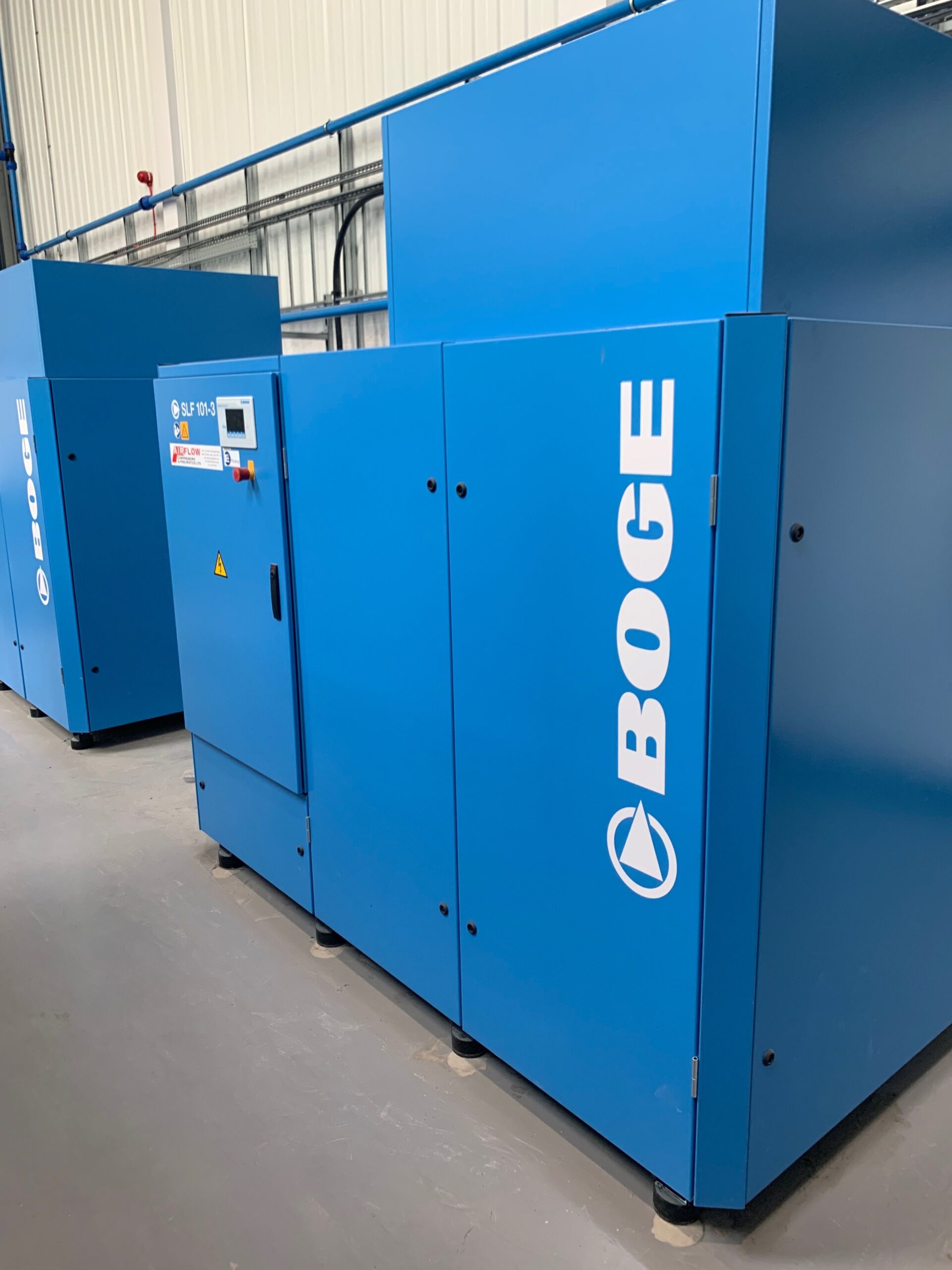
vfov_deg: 67.3
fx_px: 953
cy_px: 635
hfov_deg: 53.1
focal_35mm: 26
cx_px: 476
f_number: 1.8
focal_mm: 4.25
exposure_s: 1/121
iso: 100
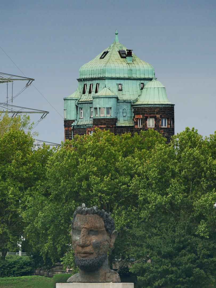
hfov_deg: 2.3
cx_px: 108
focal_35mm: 636
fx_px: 5287
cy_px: 144
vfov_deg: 3.1
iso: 500
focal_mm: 318
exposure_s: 1/250
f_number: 8
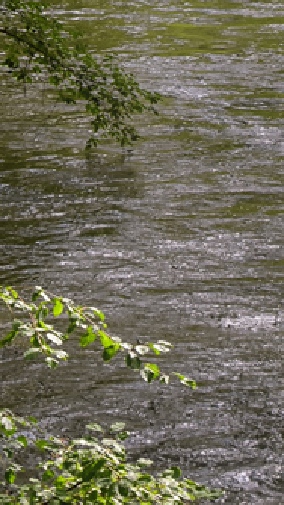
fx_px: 3399
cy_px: -112
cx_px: 296
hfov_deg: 4.8
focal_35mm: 254
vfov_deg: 8.4
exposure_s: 1/100
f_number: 6.3
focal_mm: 50
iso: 125
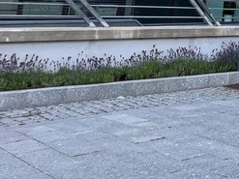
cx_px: 492
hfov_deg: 18.7
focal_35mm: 54
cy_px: -36
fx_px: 373
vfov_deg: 24.5
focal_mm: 1.57
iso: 32
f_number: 1.8
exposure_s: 1/195
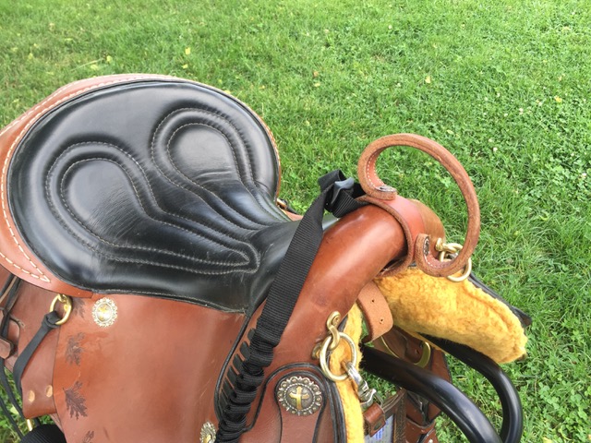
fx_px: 495
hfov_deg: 61.7
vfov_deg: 48.2
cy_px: 222
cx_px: 296
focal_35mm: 29
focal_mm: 4.15
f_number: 2.2
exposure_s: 1/122
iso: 32
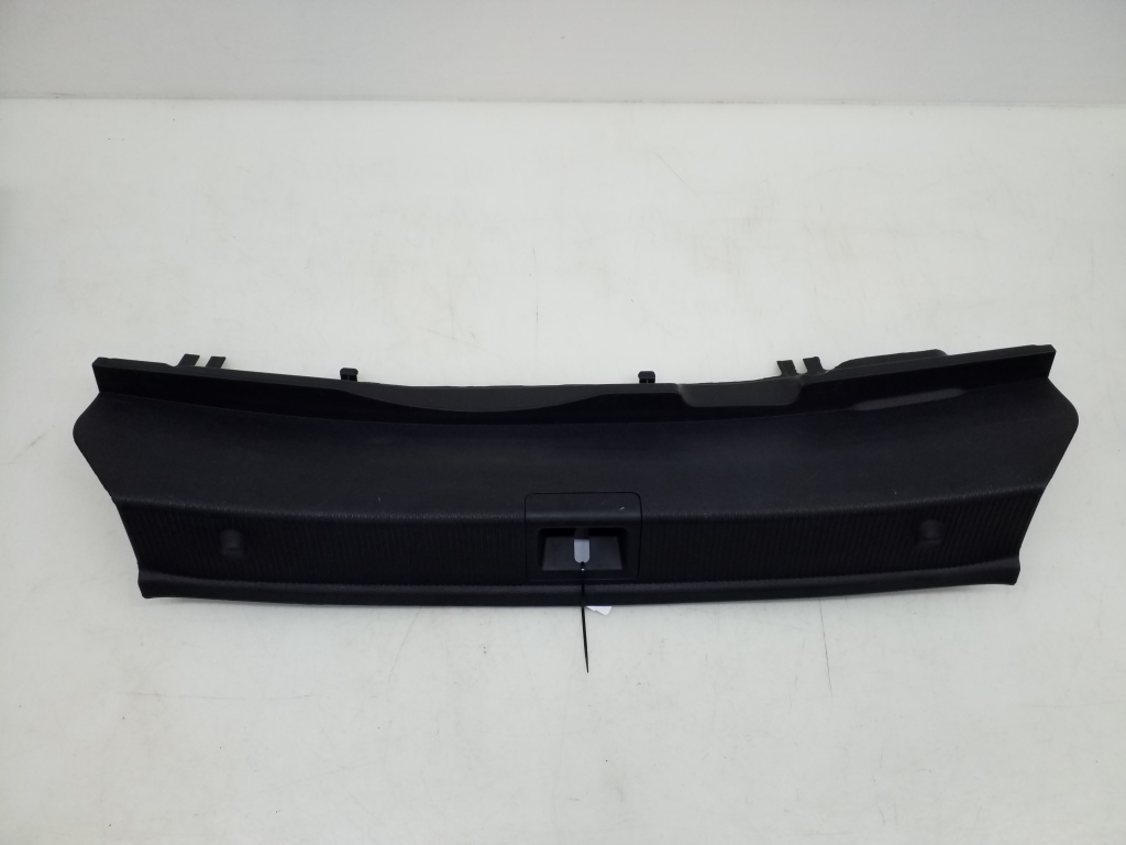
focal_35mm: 27
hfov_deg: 65.3
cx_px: 563
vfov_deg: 51.4
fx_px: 878
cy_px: 422
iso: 100
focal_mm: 3.6
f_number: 1.9
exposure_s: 1/50
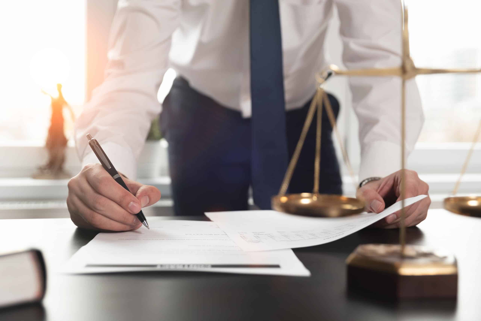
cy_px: 160
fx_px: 588
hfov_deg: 44.5
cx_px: 240
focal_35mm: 44
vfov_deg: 30.5
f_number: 3.5
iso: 320
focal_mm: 44
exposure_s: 1/125
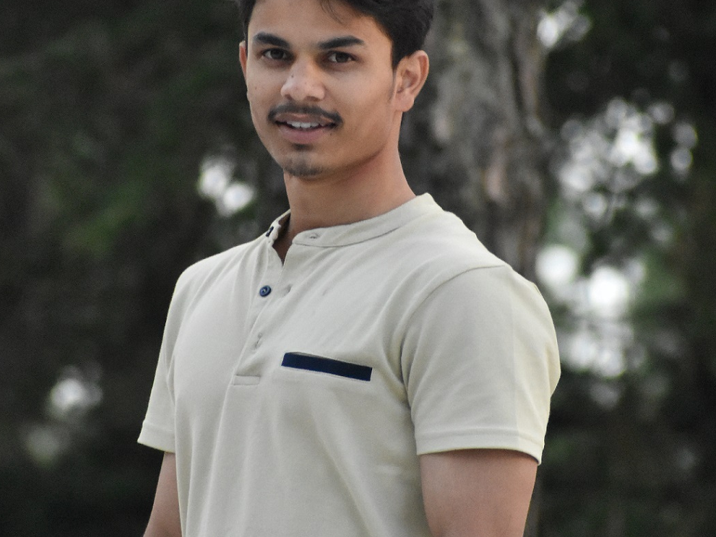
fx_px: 19528
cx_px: 336
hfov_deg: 2.1
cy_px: 220
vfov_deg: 1.6
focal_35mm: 944
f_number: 6.3
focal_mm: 300
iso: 3600
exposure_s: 1/500
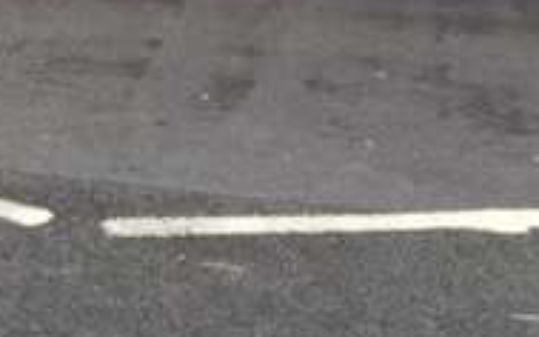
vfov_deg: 11.5
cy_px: -308
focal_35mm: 104
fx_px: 1527
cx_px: -248
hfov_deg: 18.0
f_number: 2.2
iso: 50
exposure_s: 1/100
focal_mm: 4.15
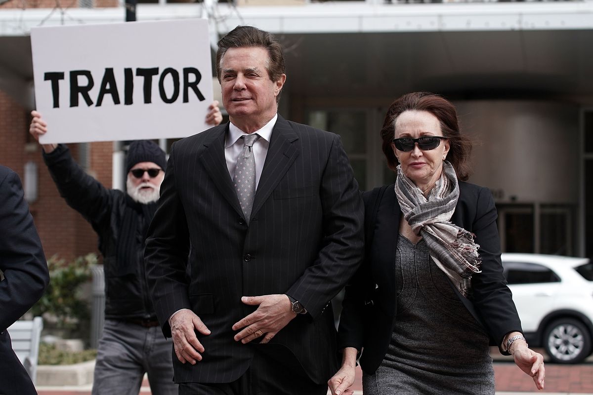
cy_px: 198
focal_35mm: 112
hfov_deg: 18.3
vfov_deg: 12.2
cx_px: 296
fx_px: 1845
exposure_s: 1/800
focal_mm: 112
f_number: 5.6
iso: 400
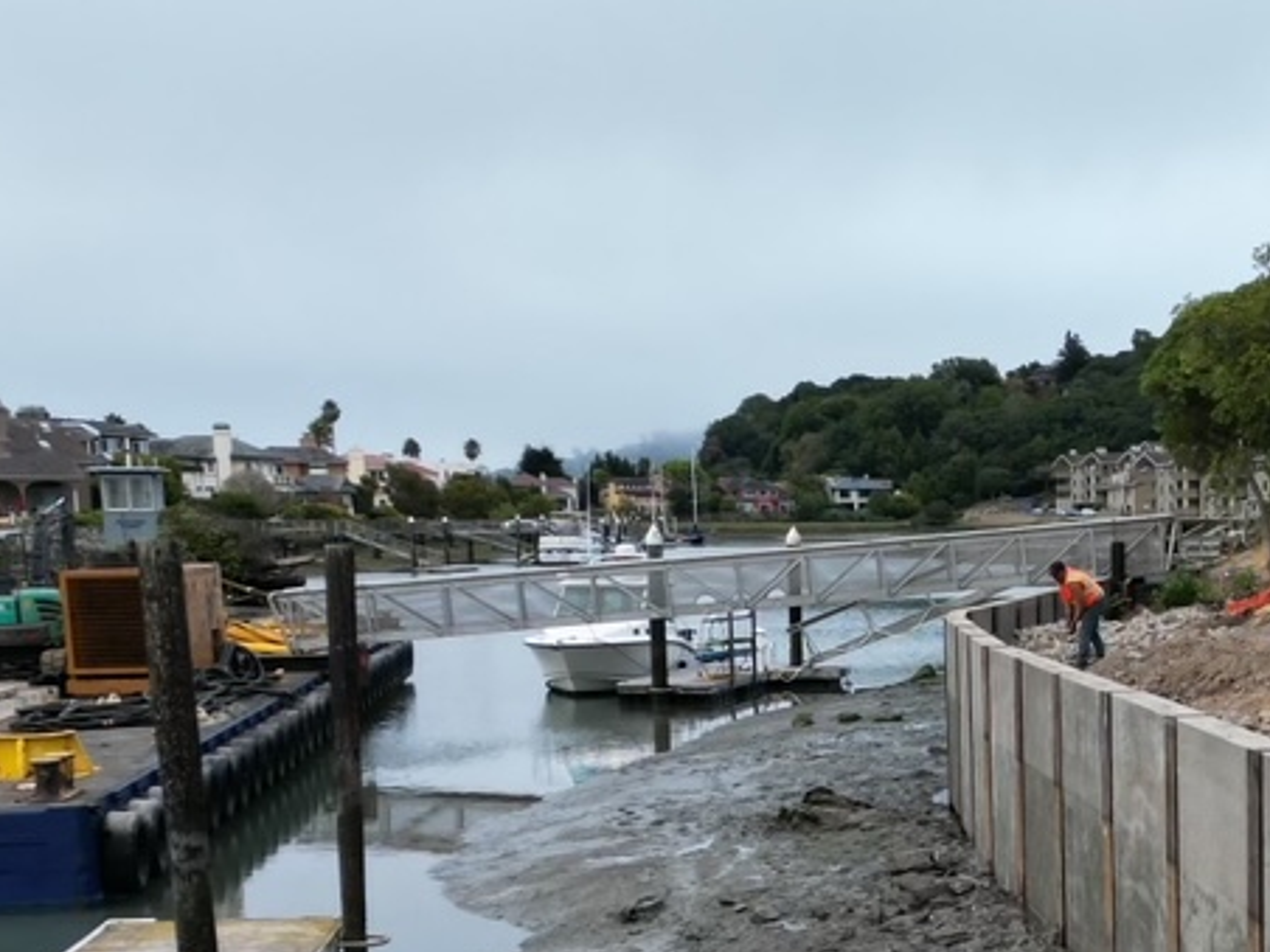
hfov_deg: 27.7
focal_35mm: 68
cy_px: 966
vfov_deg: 20.9
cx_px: 1093
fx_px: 2495
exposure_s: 1/640
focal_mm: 6.72
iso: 200
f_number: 1.7
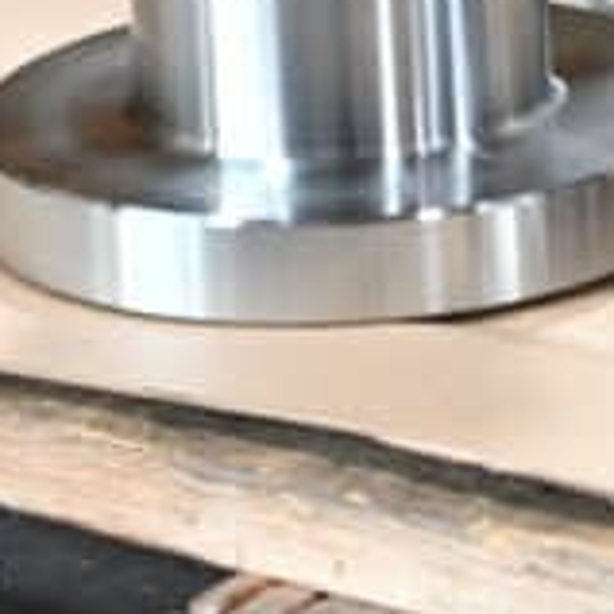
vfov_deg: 5.6
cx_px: 761
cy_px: -336
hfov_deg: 5.7
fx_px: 6181
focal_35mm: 308
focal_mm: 75
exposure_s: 1/200
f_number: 4.5
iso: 6400
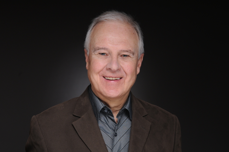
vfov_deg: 17.5
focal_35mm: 78
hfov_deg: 26.0
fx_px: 496
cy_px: 76
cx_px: 114
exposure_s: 1/200
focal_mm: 52
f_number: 10
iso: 200
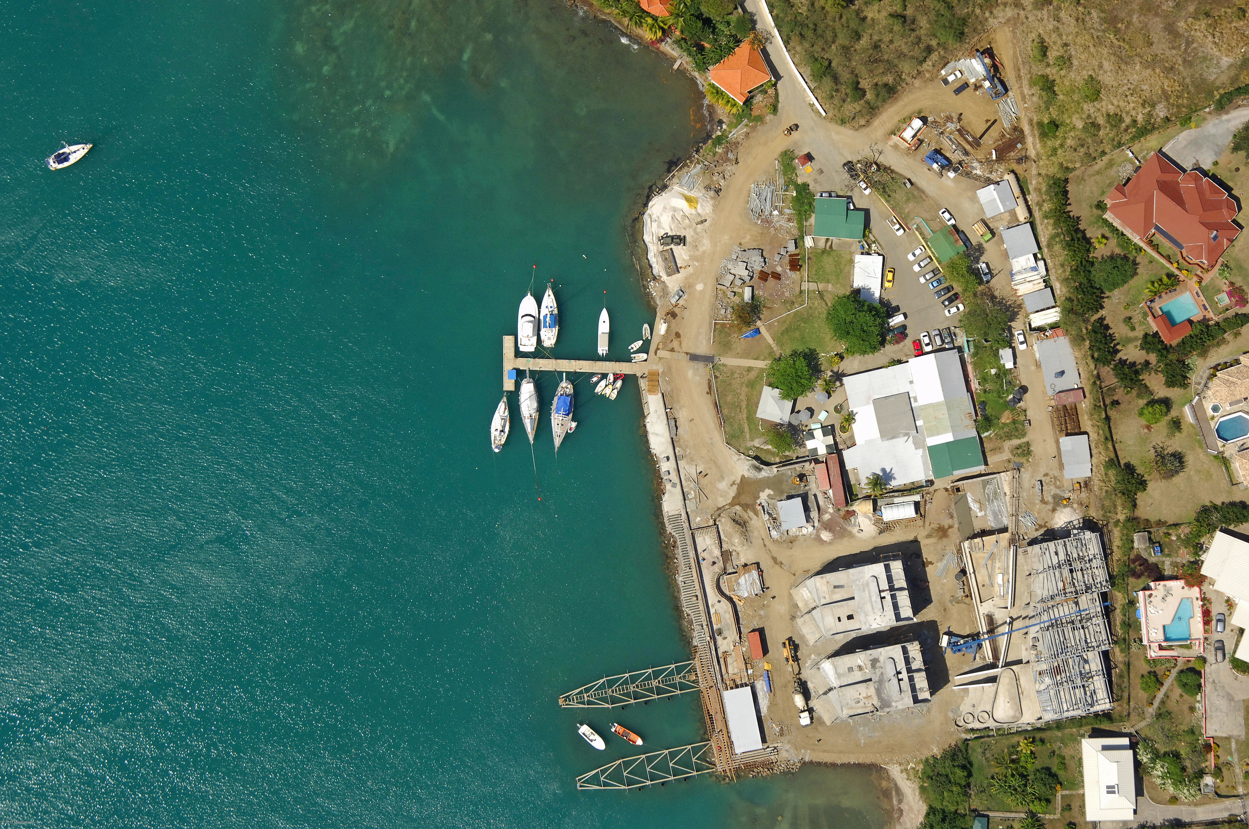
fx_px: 2599
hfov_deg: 27.0
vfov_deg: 18.1
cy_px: 414
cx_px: 624
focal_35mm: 75
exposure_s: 1/1250
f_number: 7.1
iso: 400
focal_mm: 50
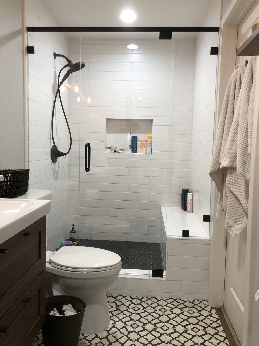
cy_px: 173
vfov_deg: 63.4
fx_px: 279
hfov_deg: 49.7
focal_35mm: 28
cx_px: 130
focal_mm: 4
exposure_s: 1/30
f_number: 1.8
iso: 32
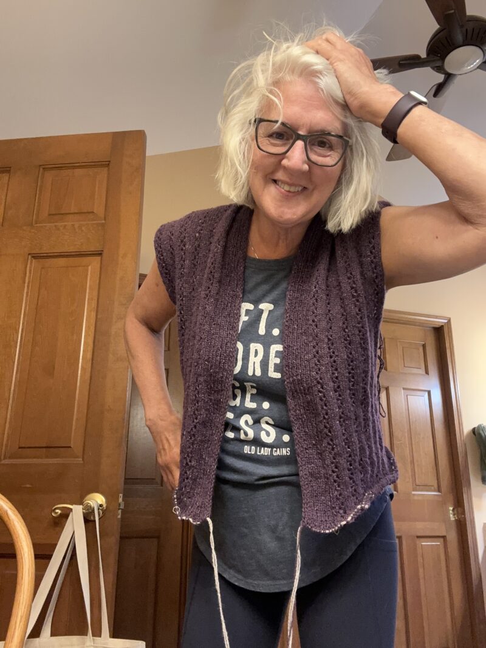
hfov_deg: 46.8
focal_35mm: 30
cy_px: 324
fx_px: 562
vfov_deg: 60.0
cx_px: 243
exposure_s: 1/60
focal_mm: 2.69
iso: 125
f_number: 1.9
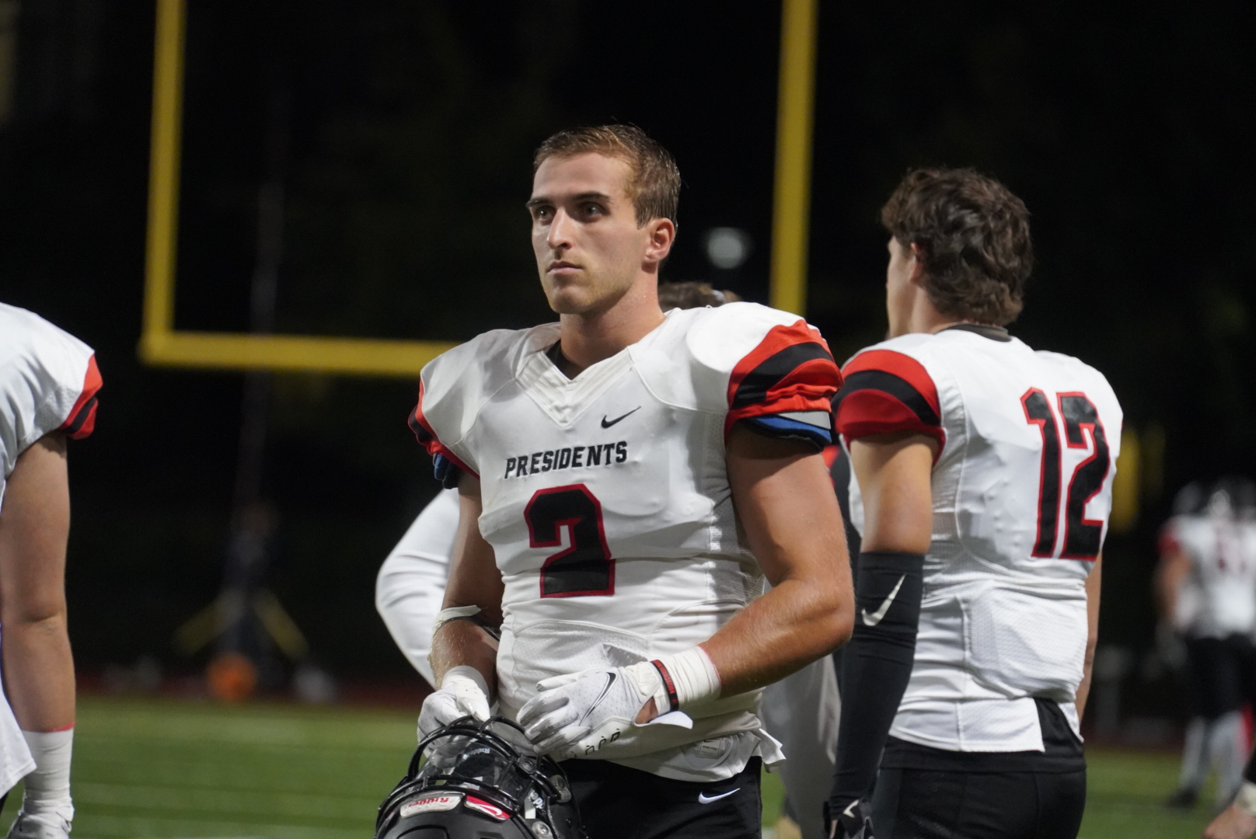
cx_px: 628
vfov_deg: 4.6
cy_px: 420
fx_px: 10474
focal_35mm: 300
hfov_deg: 6.9
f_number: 5.6
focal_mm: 300
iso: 10000
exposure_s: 1/320
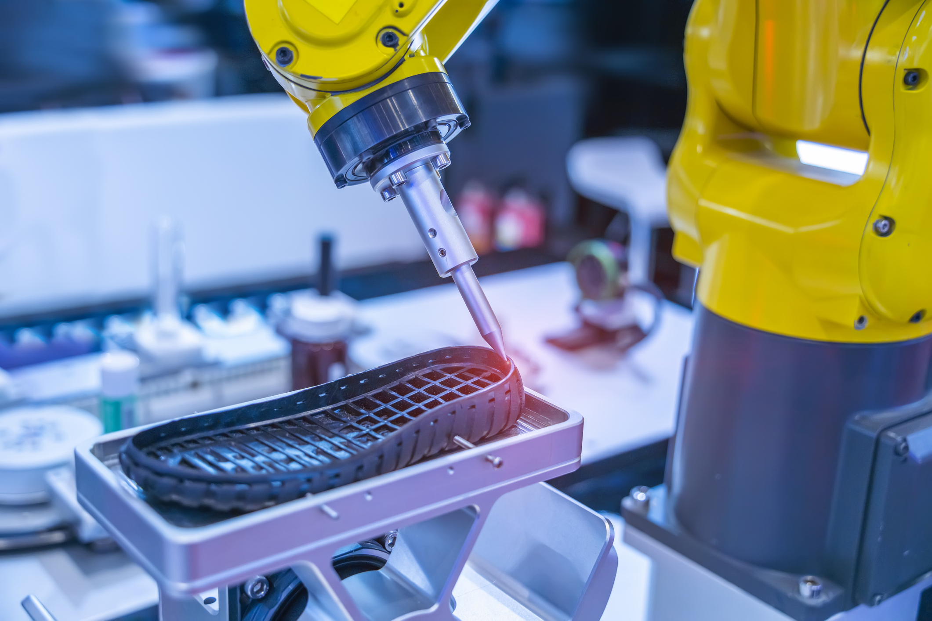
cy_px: 310
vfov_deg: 30.5
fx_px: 1139
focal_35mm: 44
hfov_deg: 44.5
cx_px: 466
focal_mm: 44
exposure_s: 1/250
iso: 800
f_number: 3.5
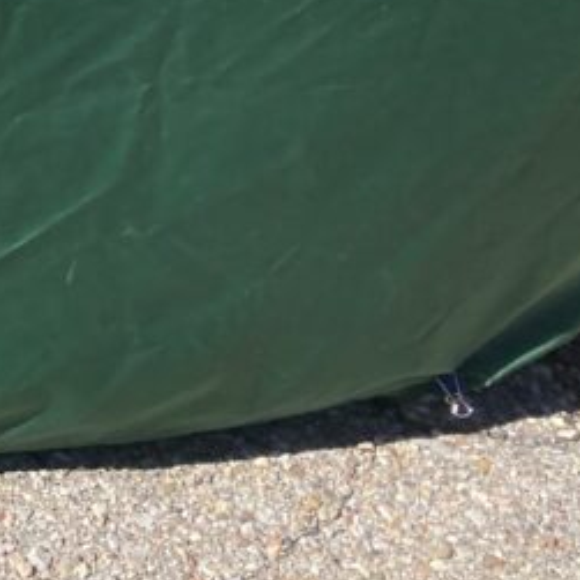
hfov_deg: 14.6
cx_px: -531
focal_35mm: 101
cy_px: -293
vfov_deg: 15.8
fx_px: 1915
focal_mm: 3.99
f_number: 1.8
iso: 20
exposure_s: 1/1171
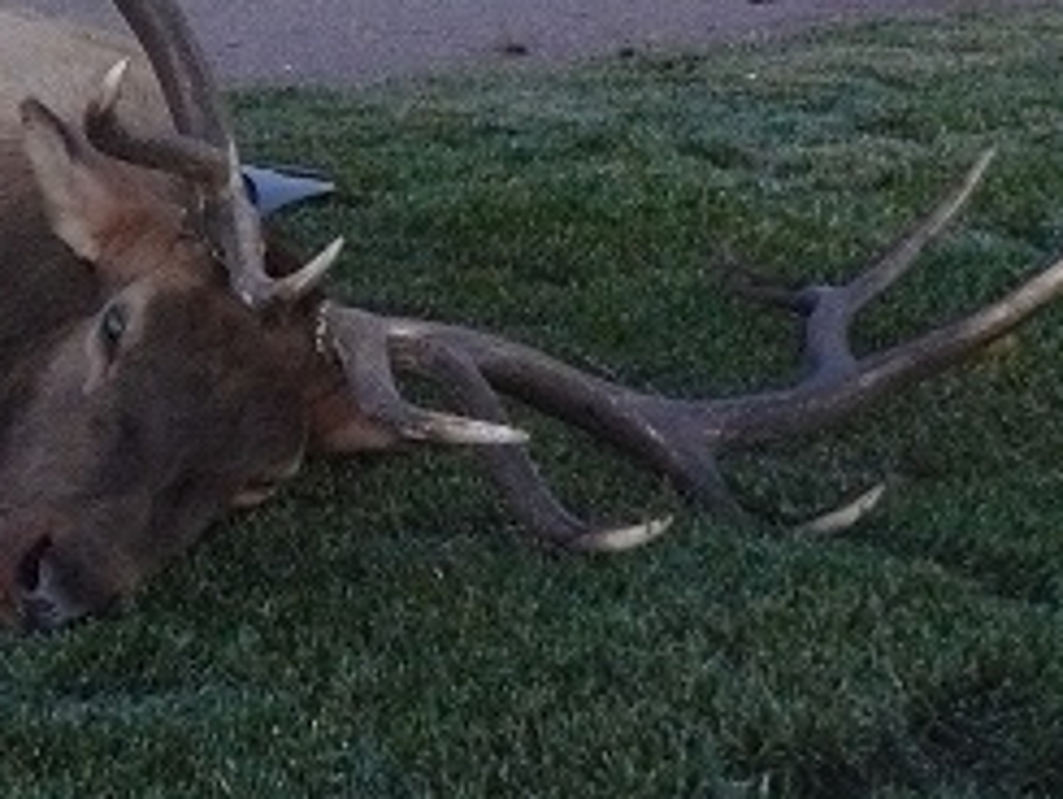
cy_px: -165
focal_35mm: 94
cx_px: -126
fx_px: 2888
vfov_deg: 15.2
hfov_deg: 19.9
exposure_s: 1/50
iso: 400
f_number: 2.8
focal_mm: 6
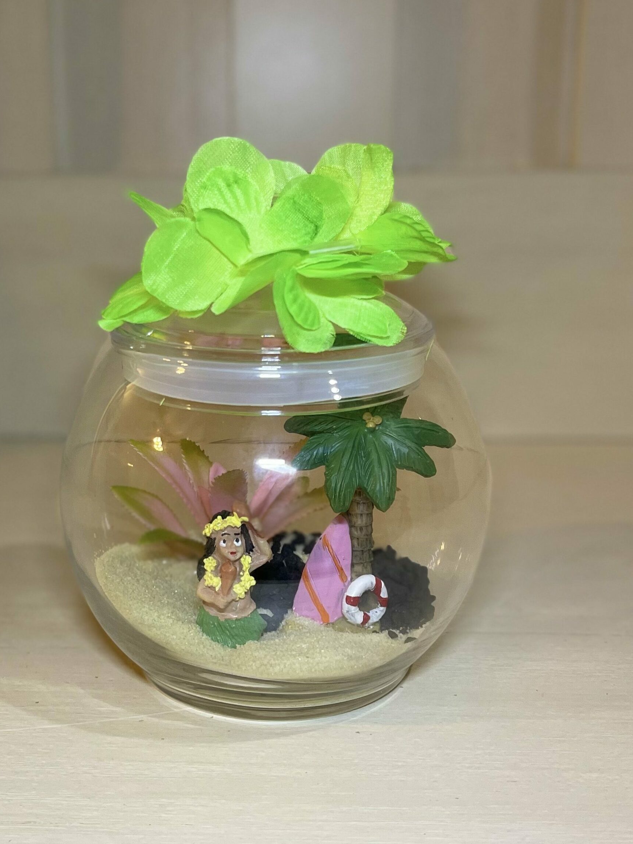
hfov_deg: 48.2
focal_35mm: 29
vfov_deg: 61.6
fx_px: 707
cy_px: 435
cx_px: 291
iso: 125
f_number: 1.6
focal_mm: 5.1
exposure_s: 1/60
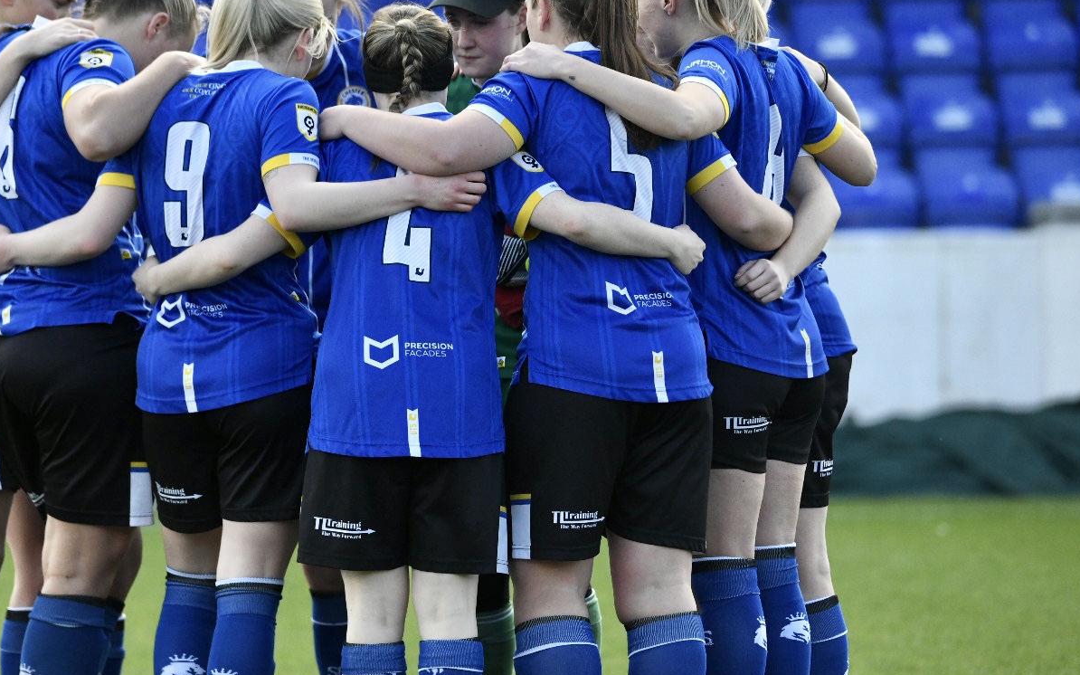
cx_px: 390
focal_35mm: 470
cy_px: 371
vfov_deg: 2.8
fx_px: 13832
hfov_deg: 4.5
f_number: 6.3
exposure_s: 1/3200
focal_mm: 340
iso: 2500
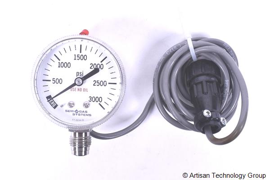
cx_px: 135
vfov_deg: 43.6
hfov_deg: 61.9
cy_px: 90
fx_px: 225
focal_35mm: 30
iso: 200
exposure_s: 1/200
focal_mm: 20
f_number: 11
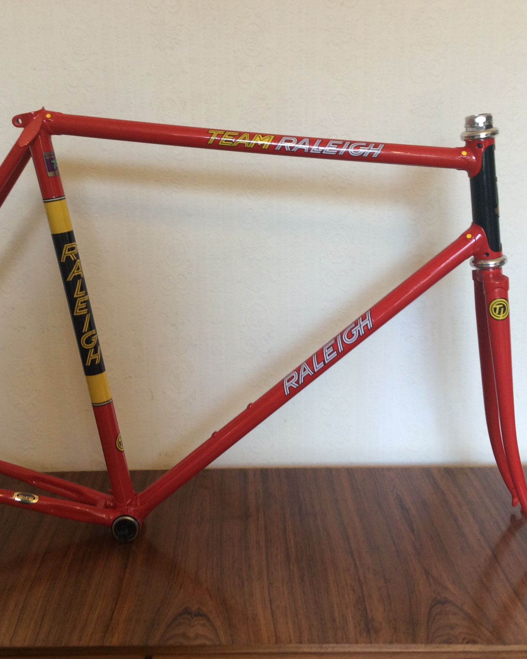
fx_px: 819
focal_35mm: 42
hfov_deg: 35.6
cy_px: 330
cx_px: 223
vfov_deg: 43.8
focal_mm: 3.3
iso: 40
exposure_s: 1/25
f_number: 2.4
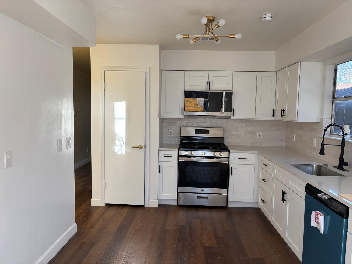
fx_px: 264
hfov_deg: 67.3
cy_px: 132
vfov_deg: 53.1
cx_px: 176
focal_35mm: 26
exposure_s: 1/450
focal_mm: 5.96
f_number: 1.6
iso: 64
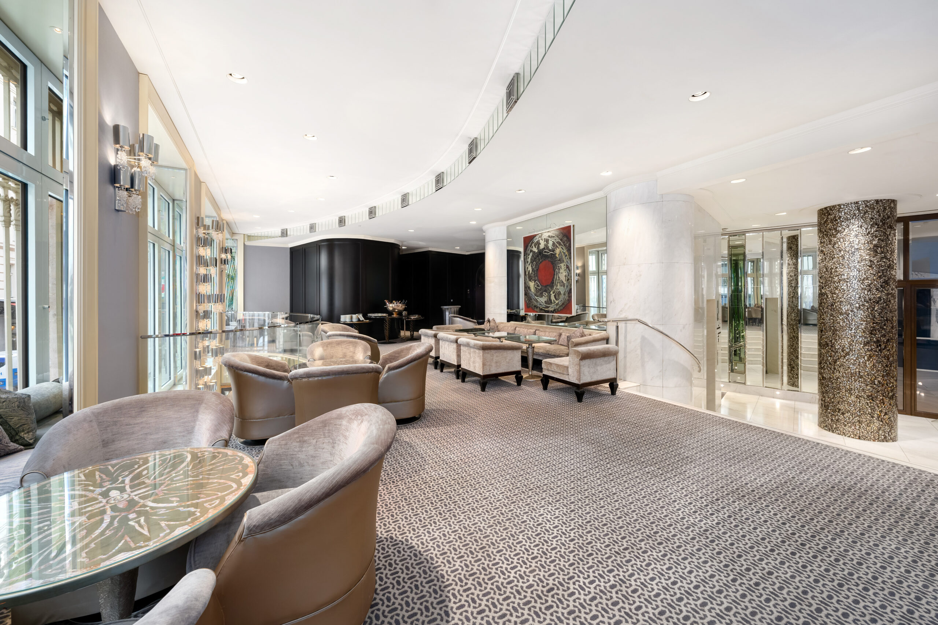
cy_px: 312
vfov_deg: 85.4
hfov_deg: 108.3
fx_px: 339
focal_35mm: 13
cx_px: 469
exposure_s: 1.3
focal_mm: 13
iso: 100
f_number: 8
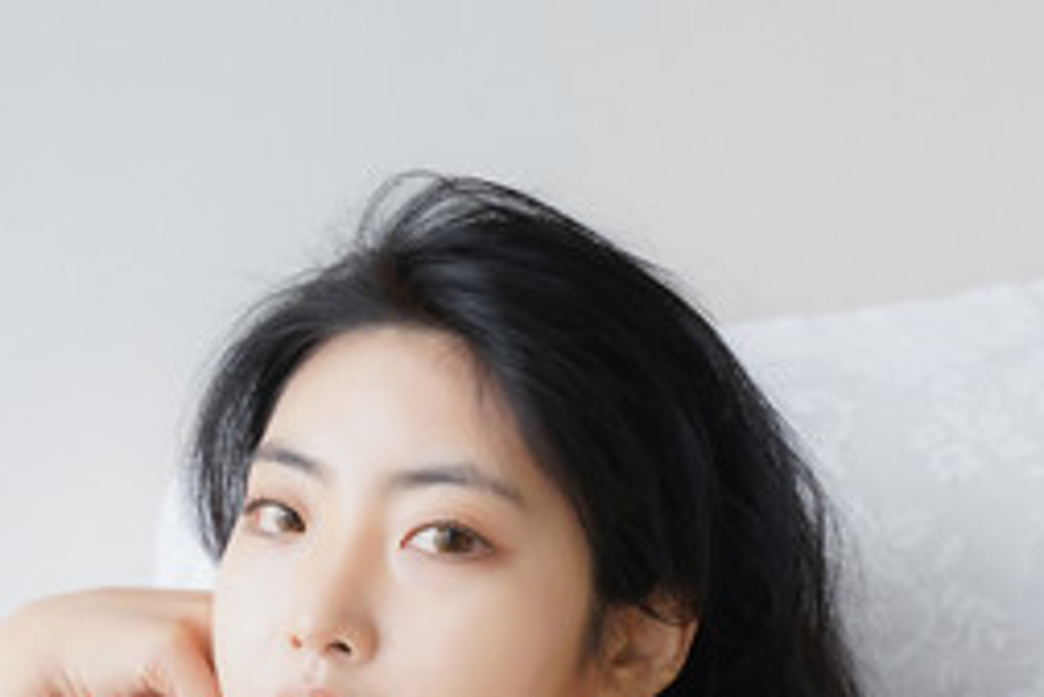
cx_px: 809
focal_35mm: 135
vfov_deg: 10.1
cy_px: 693
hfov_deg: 15.1
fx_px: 3917
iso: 640
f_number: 4.5
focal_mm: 57
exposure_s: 1/125
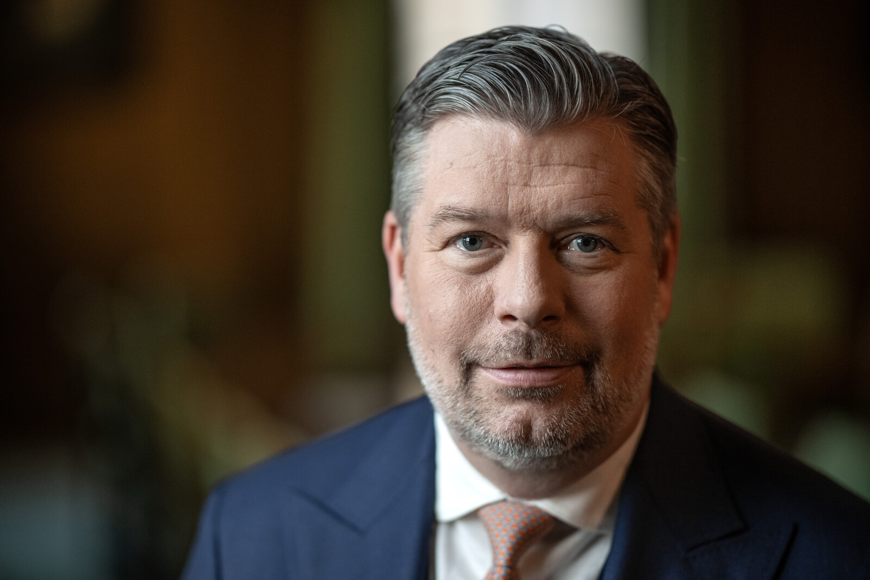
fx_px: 2538
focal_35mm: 105
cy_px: 290
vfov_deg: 13.0
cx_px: 435
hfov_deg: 19.5
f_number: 1.8
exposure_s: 1/250
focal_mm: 105
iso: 1600
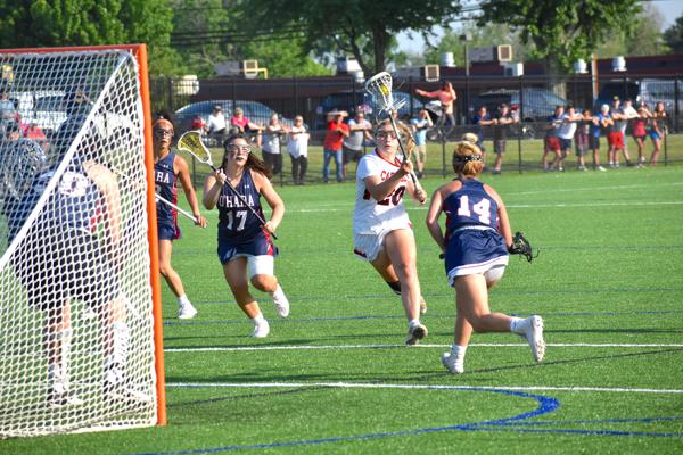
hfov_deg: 8.9
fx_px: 4411
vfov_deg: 5.9
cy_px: 228
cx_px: 342
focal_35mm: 232
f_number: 7.1
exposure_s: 1/1600
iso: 400
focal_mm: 155
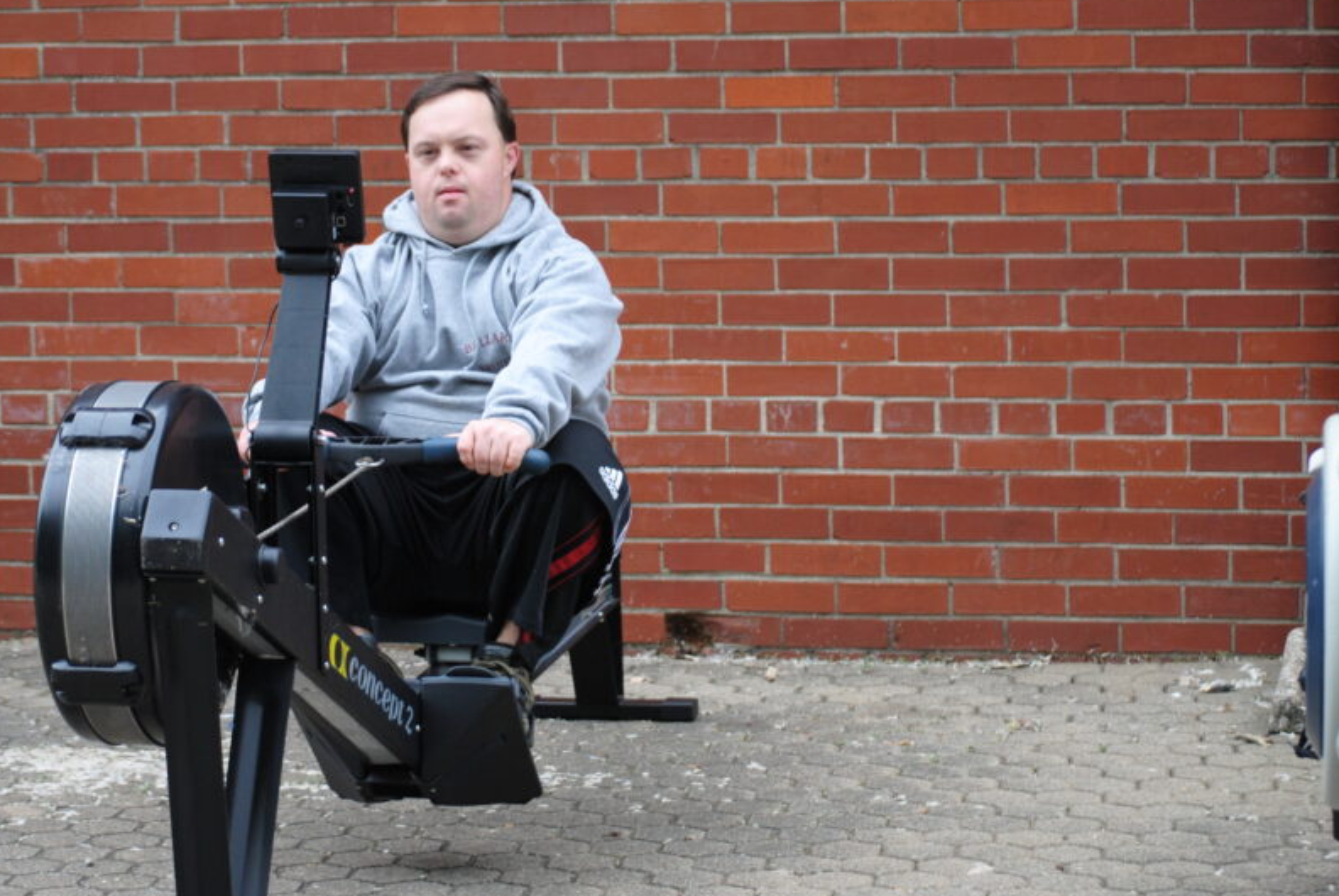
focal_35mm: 107
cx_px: 522
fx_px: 3971
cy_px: 391
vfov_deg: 12.9
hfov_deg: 19.1
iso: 320
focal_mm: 55
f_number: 4
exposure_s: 1/125
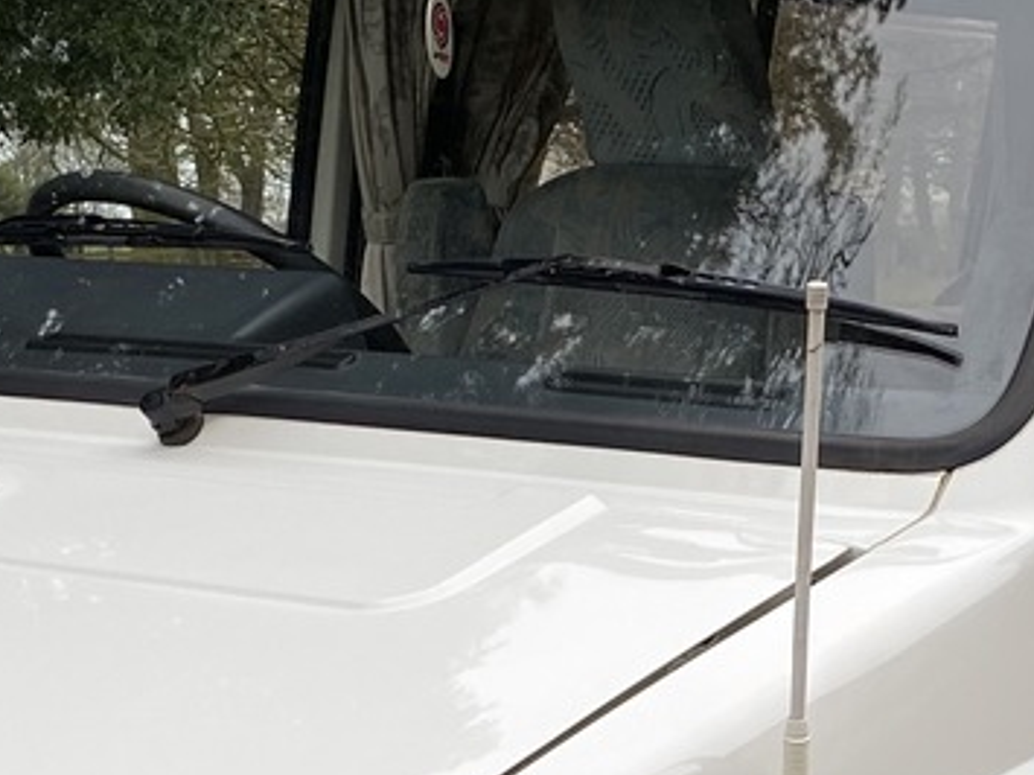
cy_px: 820
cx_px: 789
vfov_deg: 13.2
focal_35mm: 110
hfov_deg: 17.8
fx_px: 3285
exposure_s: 1/122
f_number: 1.8
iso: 32
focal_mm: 4.25
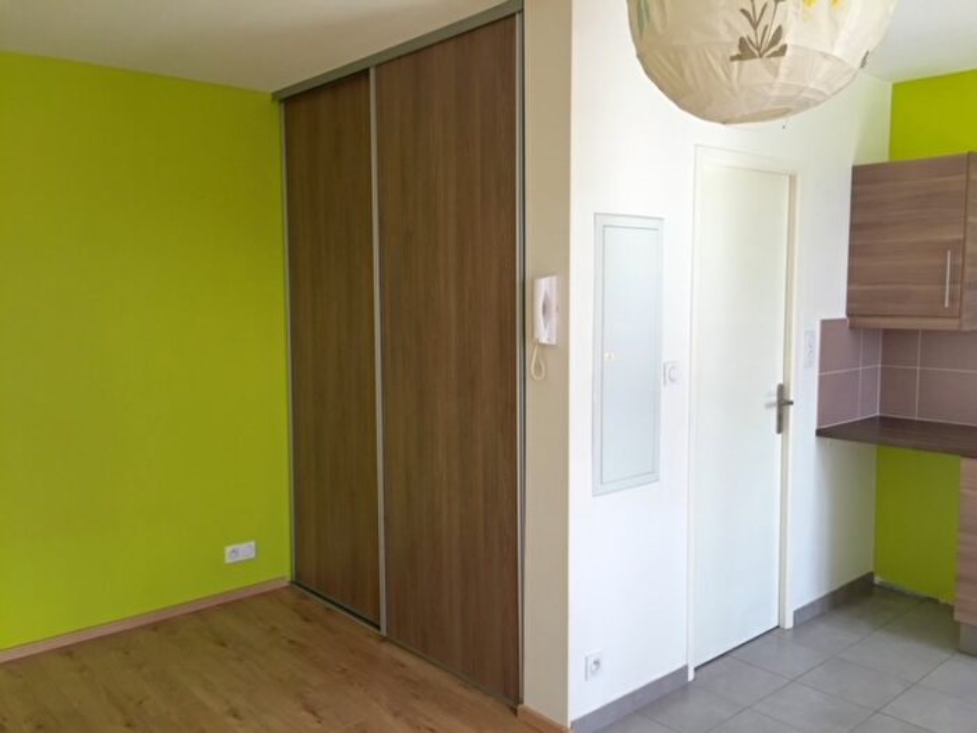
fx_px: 818
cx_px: 488
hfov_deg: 61.7
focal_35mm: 29
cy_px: 366
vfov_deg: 48.2
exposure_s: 1/154
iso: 32
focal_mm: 4.15
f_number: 2.2
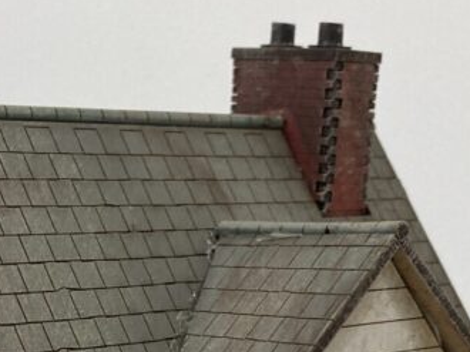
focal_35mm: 87
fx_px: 1180
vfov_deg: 15.7
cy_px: 516
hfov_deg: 22.4
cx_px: 165
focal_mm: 3.99
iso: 160
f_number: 1.8
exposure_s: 1/50
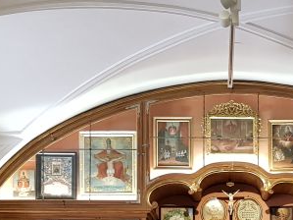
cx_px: 228
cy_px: 313
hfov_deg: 21.8
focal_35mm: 89
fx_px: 753
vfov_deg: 15.5
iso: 200
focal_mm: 4.2
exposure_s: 1/19
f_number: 1.7
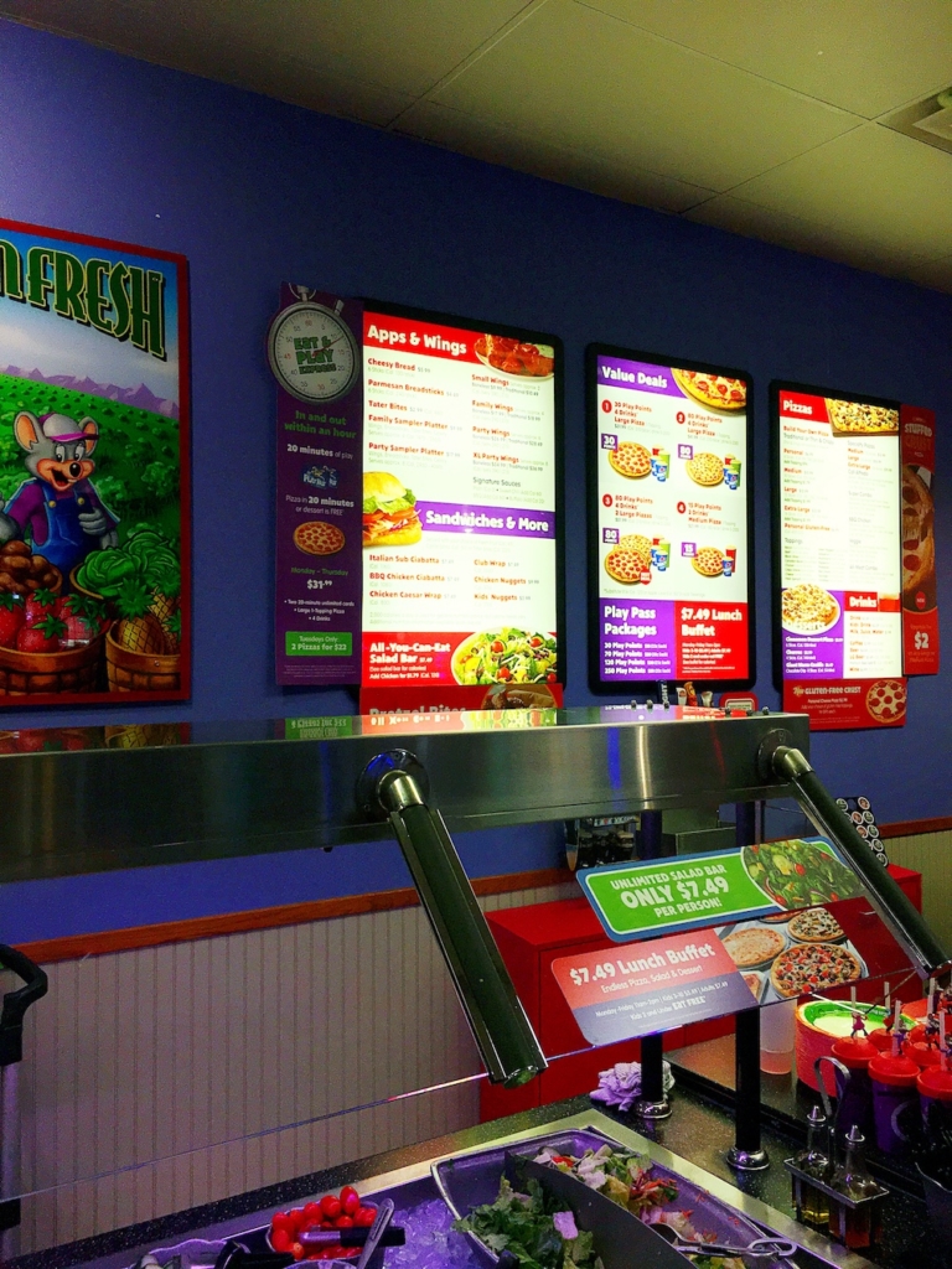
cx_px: 476
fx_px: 1063
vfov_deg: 61.7
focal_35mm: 29
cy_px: 634
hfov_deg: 48.2
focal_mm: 4.15
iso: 40
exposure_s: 1/120
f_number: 2.2
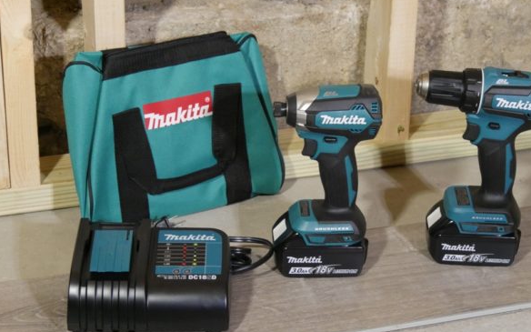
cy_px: 164
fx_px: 1317
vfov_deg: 14.4
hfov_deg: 22.8
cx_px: 282
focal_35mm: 91
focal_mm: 40
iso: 3200
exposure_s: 1/80
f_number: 4.7
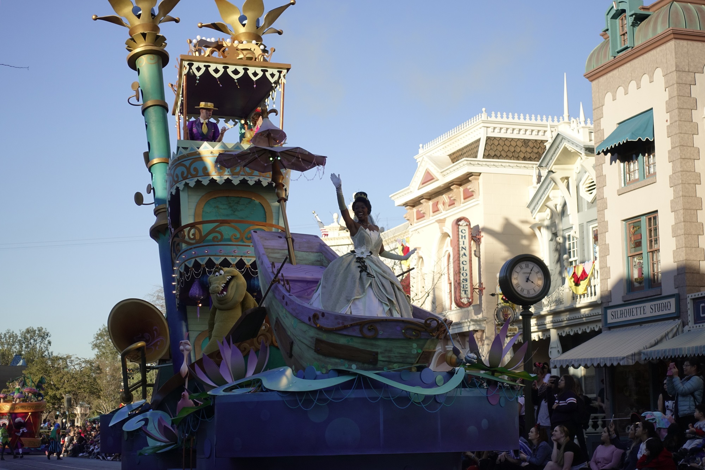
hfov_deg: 28.8
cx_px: 352
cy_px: 235
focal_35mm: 70
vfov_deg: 19.5
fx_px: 1371
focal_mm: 25.7
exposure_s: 1/1600
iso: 200
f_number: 2.8
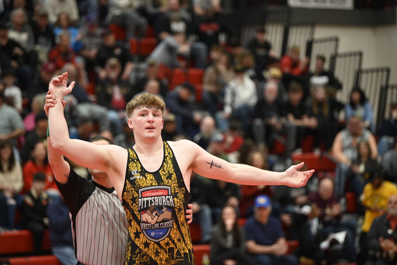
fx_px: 1764
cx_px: 198
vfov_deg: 8.6
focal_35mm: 160
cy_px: 132
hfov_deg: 12.8
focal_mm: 160
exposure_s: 1/250
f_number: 2.8
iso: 1250
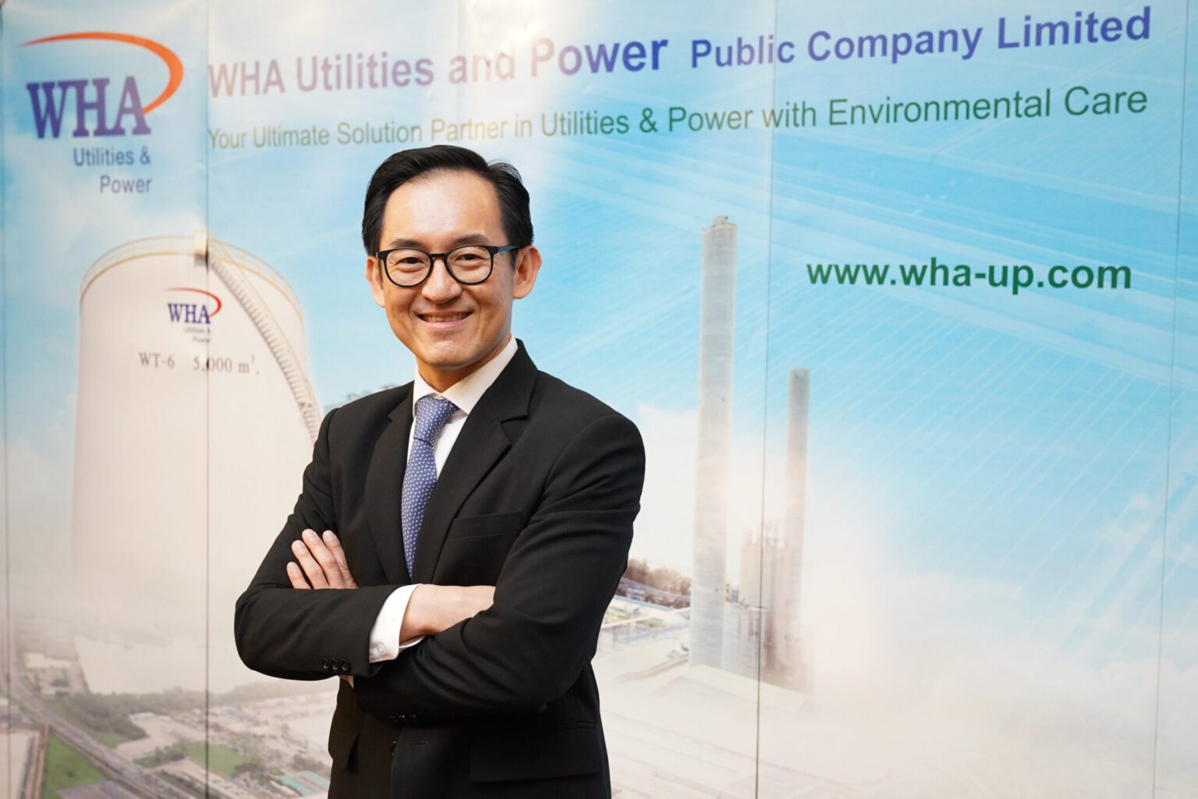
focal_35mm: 46
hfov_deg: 42.7
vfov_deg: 29.2
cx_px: 599
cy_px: 400
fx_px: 1531
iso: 4000
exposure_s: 1/200
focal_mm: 46
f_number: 5
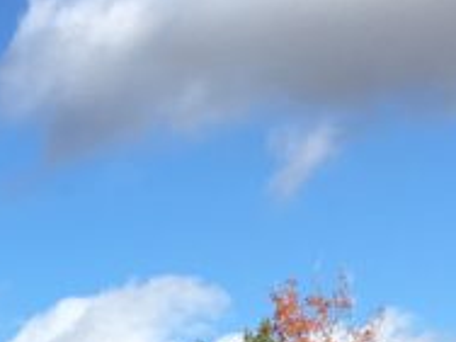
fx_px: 2095
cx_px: -92
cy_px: 809
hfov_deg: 12.1
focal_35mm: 159
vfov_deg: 8.5
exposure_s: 1/1054
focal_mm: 4.15
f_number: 2.2
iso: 25
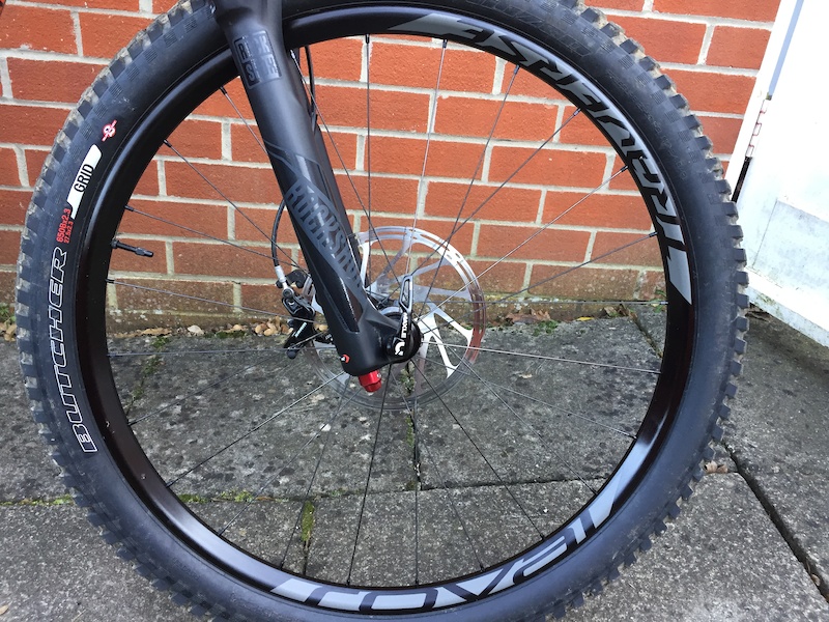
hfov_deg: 61.7
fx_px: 695
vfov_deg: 48.2
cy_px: 311
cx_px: 414
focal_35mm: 29
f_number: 2.2
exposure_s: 1/33
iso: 50
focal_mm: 4.15
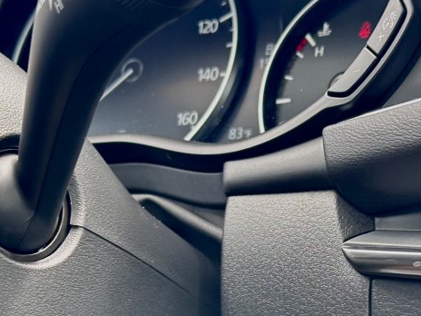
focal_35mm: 106
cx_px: 286
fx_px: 1289
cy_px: 261
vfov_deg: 13.9
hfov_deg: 18.5
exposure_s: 1/74
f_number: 1.78
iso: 80
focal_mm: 6.86
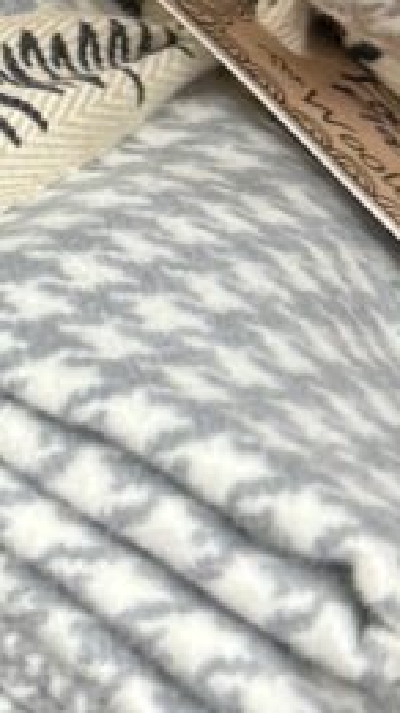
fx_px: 3889
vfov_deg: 10.3
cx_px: -795
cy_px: -137
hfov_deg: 5.5
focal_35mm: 206
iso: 125
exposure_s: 1/60
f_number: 1.78
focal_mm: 6.76
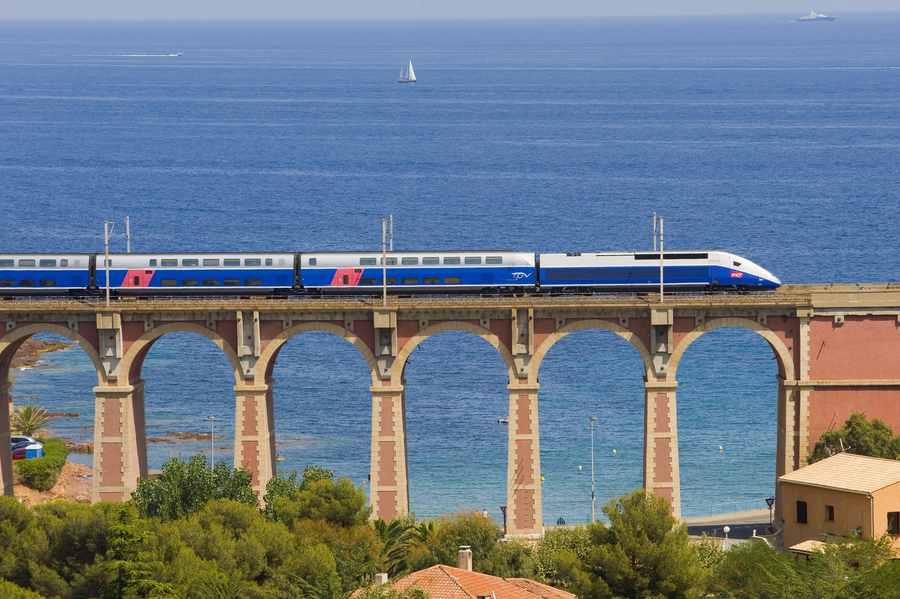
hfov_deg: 10.3
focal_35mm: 200
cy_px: 300
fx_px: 4998
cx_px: 450
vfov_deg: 6.9
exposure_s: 1/500
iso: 400
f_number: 16
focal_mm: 200
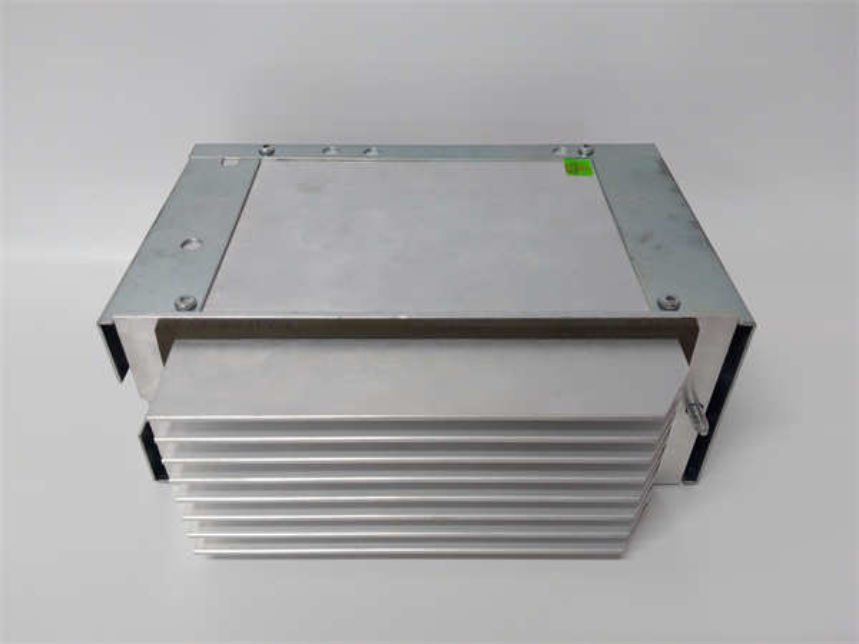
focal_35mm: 27
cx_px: 430
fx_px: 670
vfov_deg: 51.4
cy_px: 322
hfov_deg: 65.3
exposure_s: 1/33
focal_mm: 3.79
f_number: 2
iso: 162
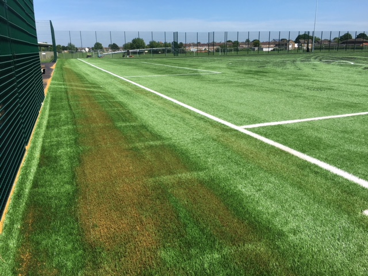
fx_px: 308
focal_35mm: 29
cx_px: 184
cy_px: 138
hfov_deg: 61.7
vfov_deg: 48.2
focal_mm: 4.15
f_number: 2.2
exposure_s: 1/1637
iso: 25
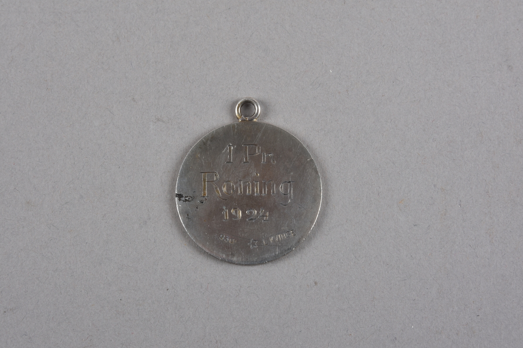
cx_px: 262
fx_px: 1482
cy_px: 174
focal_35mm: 102
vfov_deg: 13.4
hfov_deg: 20.0
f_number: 13
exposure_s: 1/125
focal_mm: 68
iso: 100
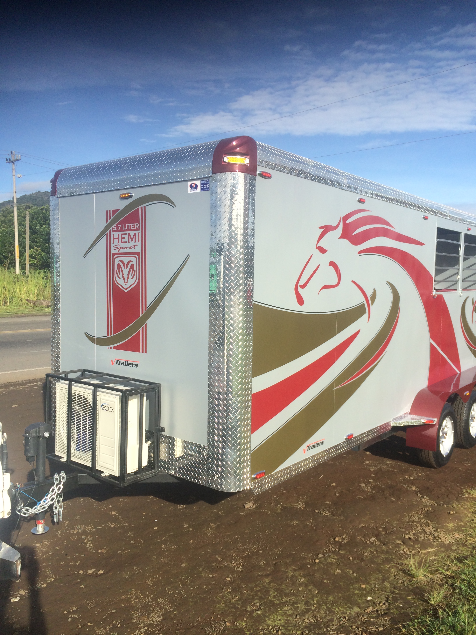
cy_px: 318
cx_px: 238
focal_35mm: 29
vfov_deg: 61.7
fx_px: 532
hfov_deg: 48.2
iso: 32
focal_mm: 4.15
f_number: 2.2
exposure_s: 1/1466
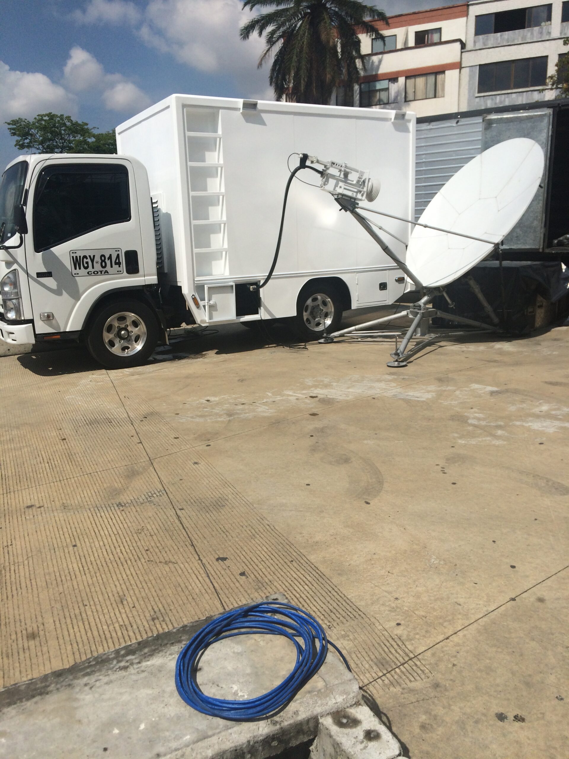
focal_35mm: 29
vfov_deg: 61.7
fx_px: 636
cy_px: 380
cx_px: 284
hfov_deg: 48.2
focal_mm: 4.15
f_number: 2.2
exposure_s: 1/5882
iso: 32
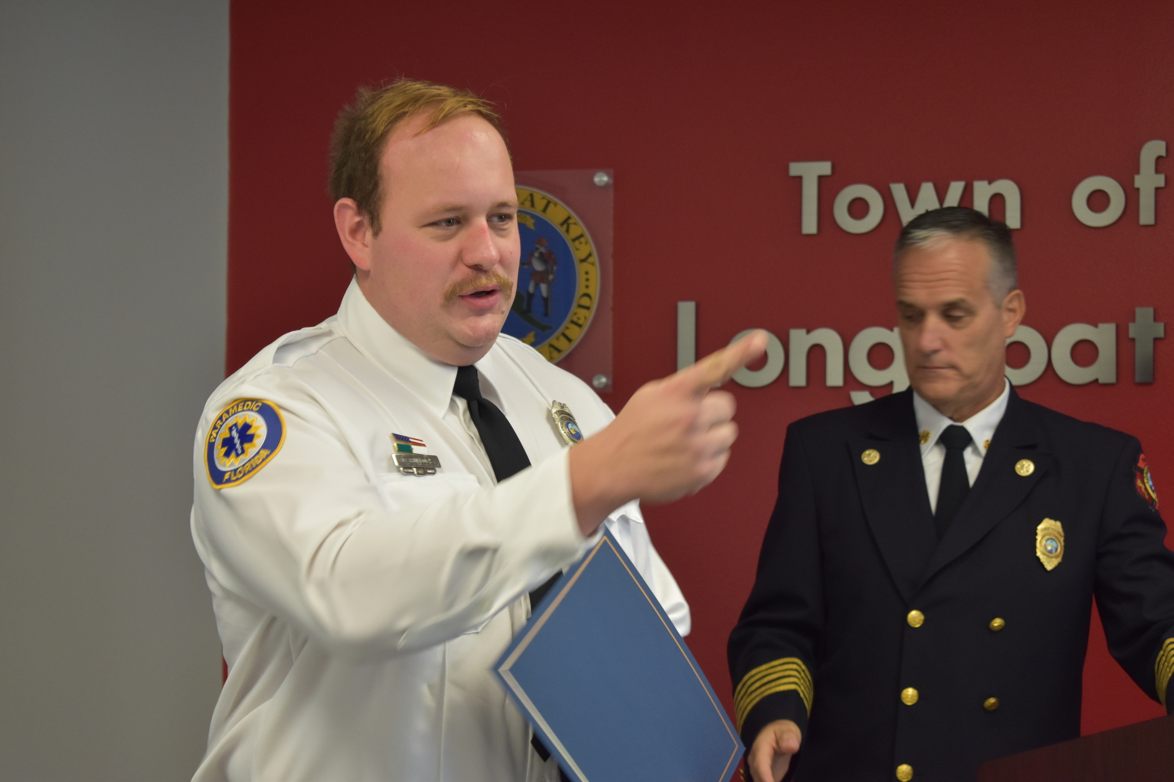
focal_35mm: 82
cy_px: 391
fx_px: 2690
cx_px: 587
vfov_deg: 16.6
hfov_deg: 24.6
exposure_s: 1/60
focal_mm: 55
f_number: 5.6
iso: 900
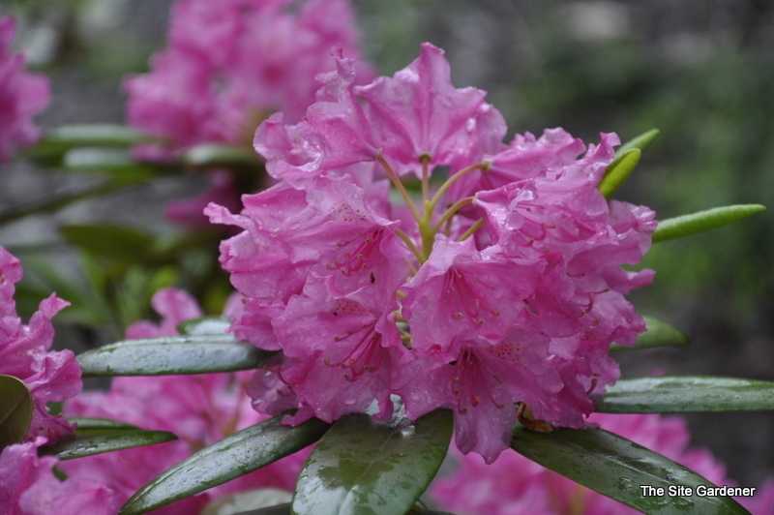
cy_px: 258
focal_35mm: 158
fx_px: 3383
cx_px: 387
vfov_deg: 8.7
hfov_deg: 13.1
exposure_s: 1/125
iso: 400
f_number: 5.6
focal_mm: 105
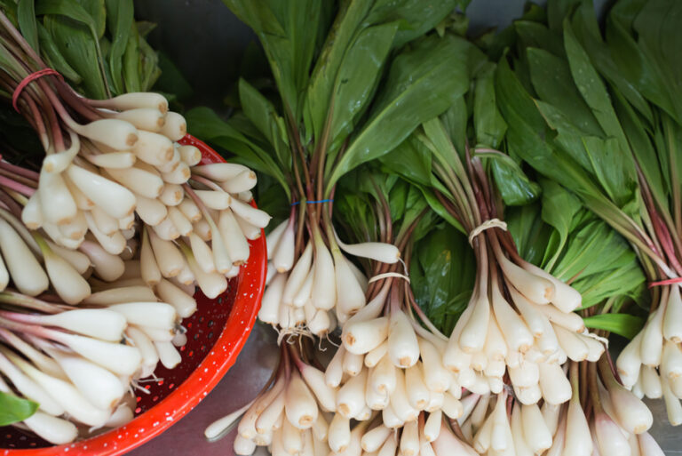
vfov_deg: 37.9
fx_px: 663
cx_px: 341
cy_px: 228
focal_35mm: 35
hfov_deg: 54.4
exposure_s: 1/30
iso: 1600
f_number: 5.6
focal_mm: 35
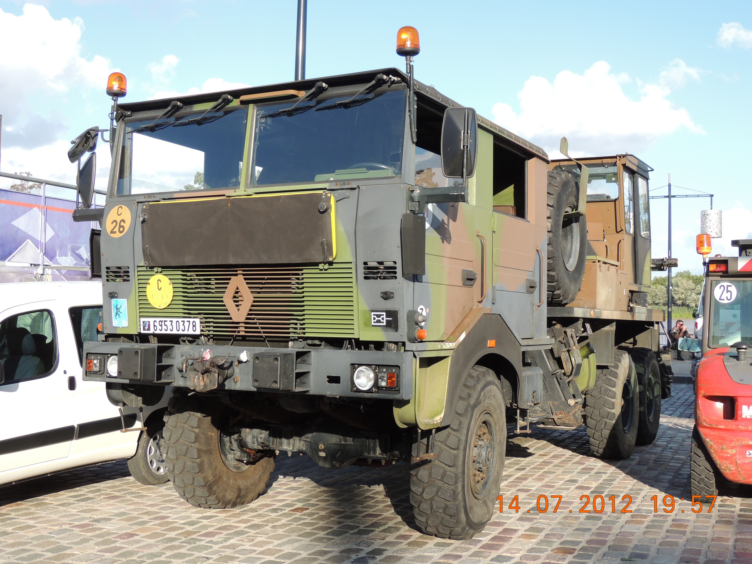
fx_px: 934
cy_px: 282
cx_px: 376
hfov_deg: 43.9
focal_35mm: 43
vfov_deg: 33.6
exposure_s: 1/400
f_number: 3.4
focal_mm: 7.6
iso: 100
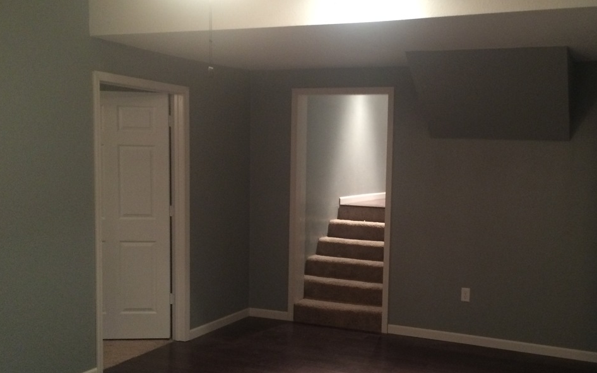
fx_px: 634
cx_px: 360
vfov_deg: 32.7
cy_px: 213
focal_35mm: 39
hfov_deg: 50.1
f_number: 2.2
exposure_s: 1/24
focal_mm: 4.15
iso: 320
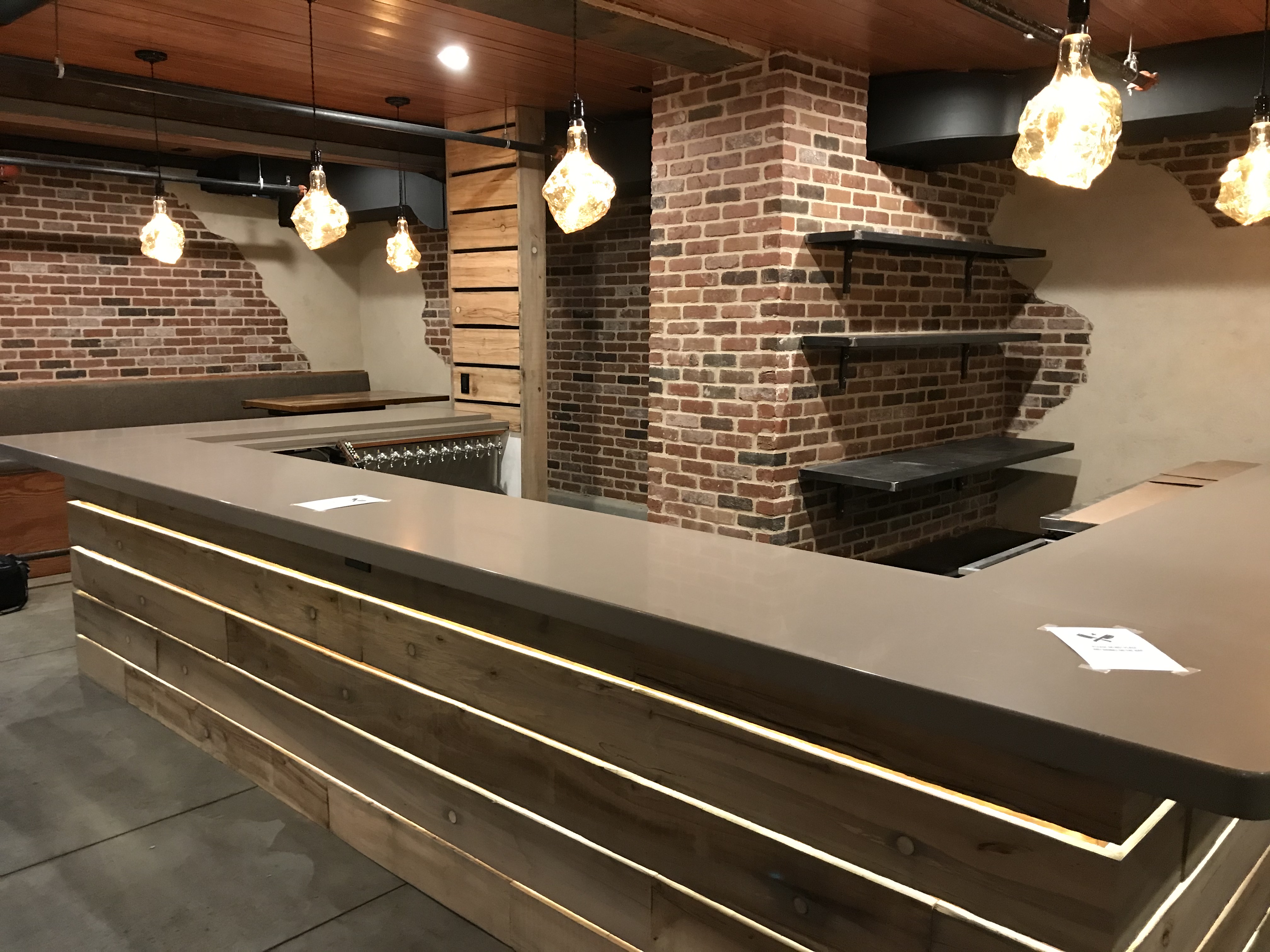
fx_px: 1027
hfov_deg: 63.4
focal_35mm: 28
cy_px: 476
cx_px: 635
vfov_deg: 49.7
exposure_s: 1/11
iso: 100
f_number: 1.8
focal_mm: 3.99
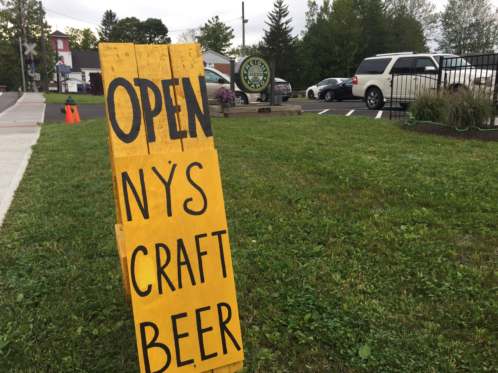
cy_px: 186
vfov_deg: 48.2
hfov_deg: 61.7
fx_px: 417
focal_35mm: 29
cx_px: 249
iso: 32
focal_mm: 4.15
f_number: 2.2
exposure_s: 1/169
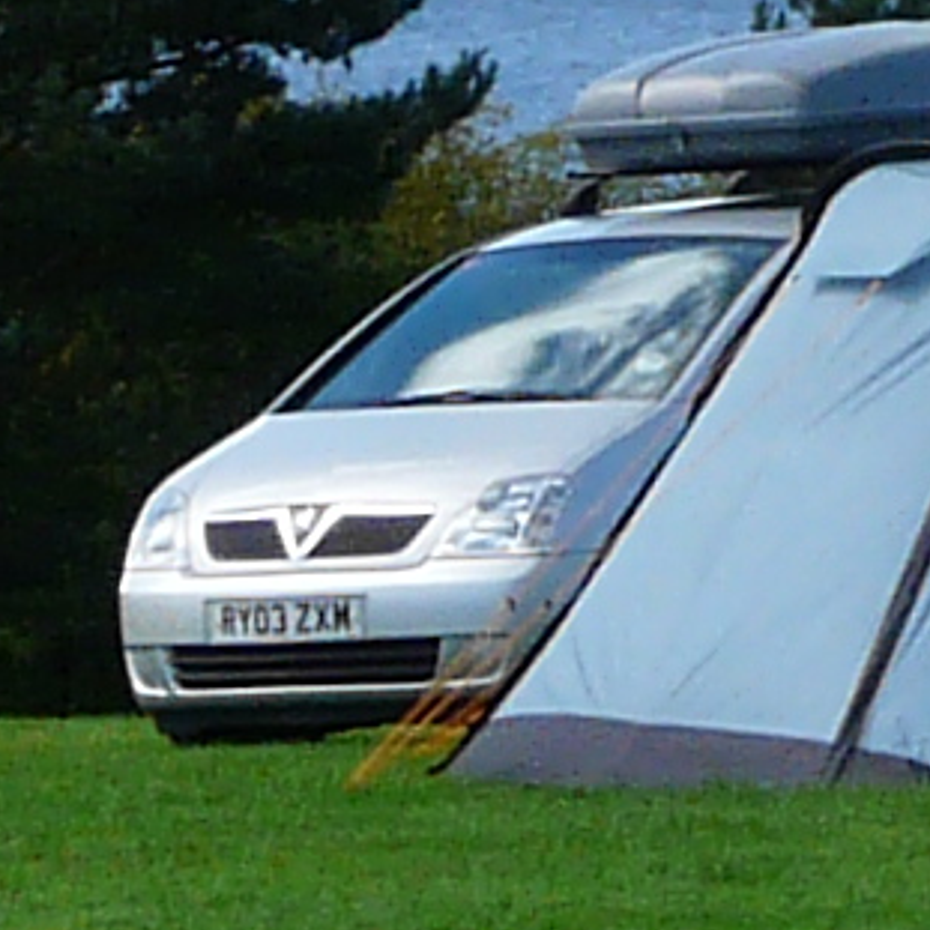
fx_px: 21216
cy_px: -532
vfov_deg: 2.5
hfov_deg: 2.5
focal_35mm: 698
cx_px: 1277
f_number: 5.6
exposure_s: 1/250
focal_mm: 12.3
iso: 100
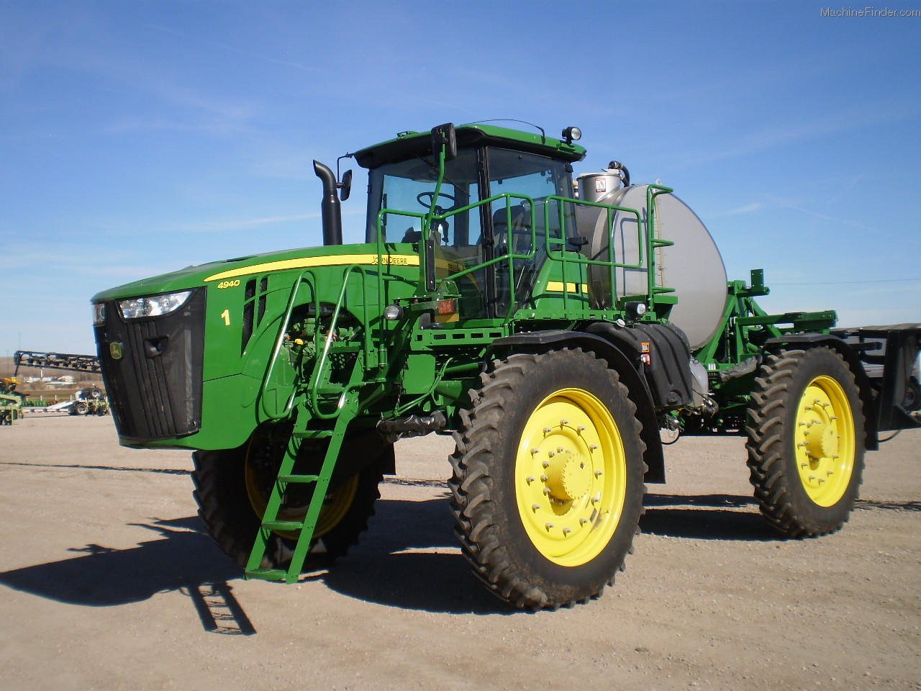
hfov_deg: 44.8
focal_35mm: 42
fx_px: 1117
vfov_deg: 34.3
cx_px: 460
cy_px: 346
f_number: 4.9
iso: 64
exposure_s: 1/800
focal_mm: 7.4
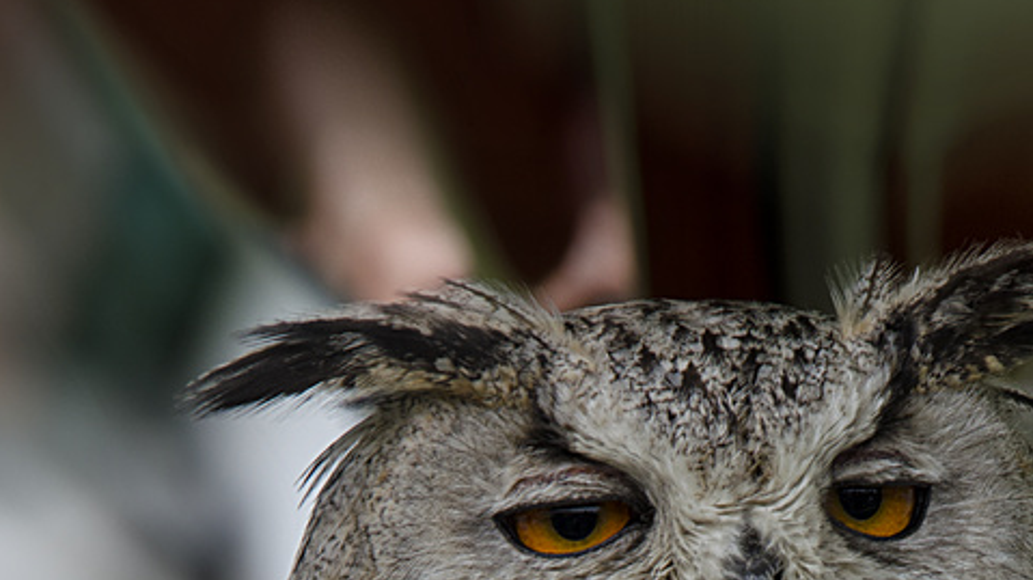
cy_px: 1115
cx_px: 734
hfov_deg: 5.8
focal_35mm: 371
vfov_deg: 3.2
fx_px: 10163
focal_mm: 105
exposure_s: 1/125
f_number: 8
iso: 110
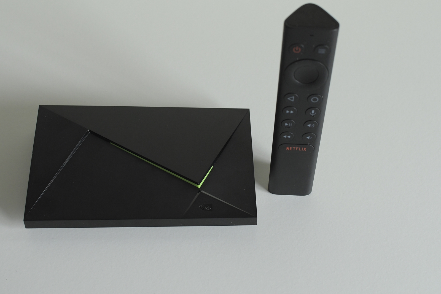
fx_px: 637
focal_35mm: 52
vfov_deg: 26.0
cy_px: 147
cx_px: 220
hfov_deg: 38.2
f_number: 6.3
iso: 2000
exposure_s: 1/160
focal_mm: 35
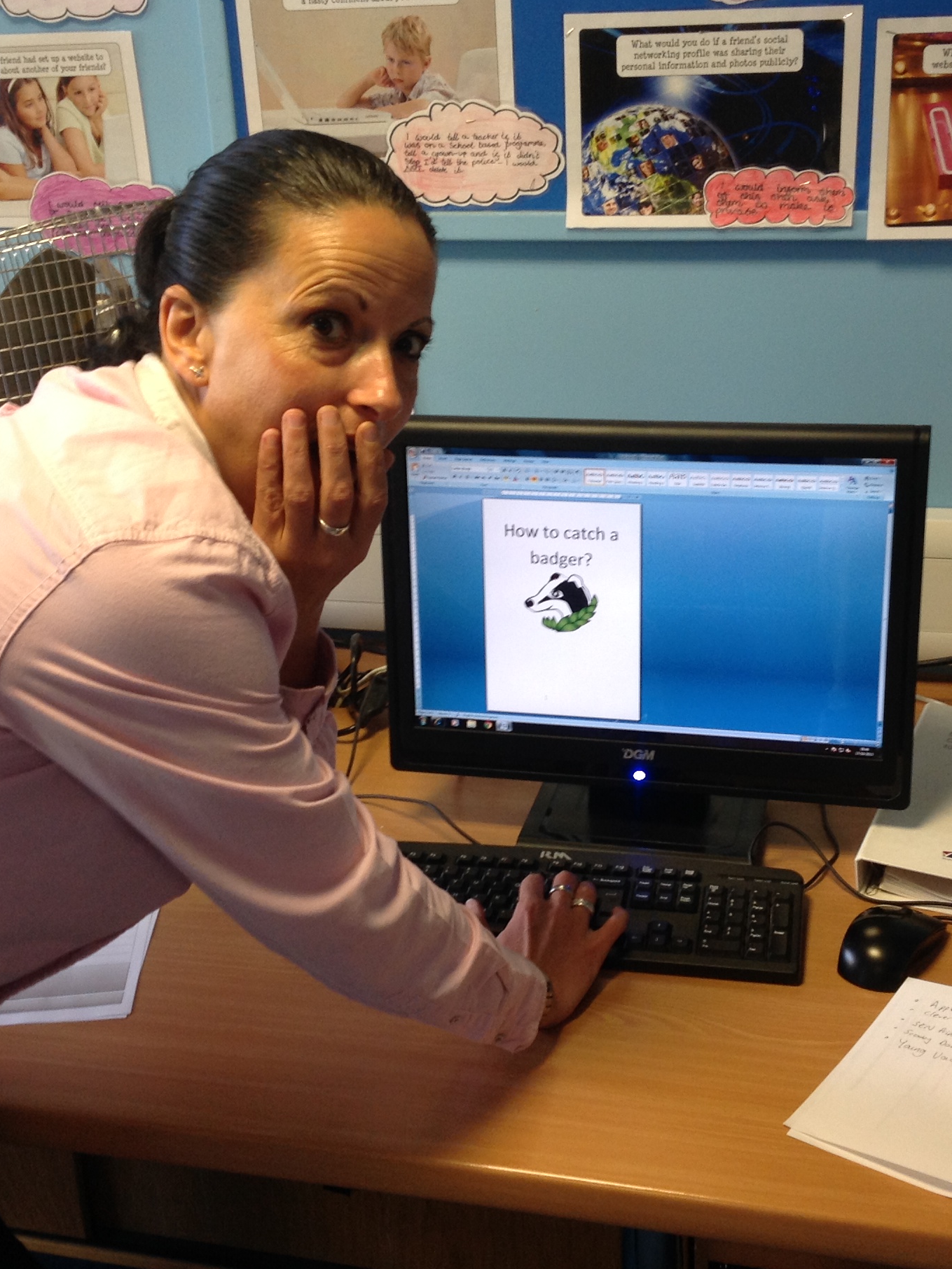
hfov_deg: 29.1
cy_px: 630
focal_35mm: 50
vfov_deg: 38.2
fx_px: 1833
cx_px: 502
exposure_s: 1/15
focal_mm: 4.28
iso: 64
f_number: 2.4
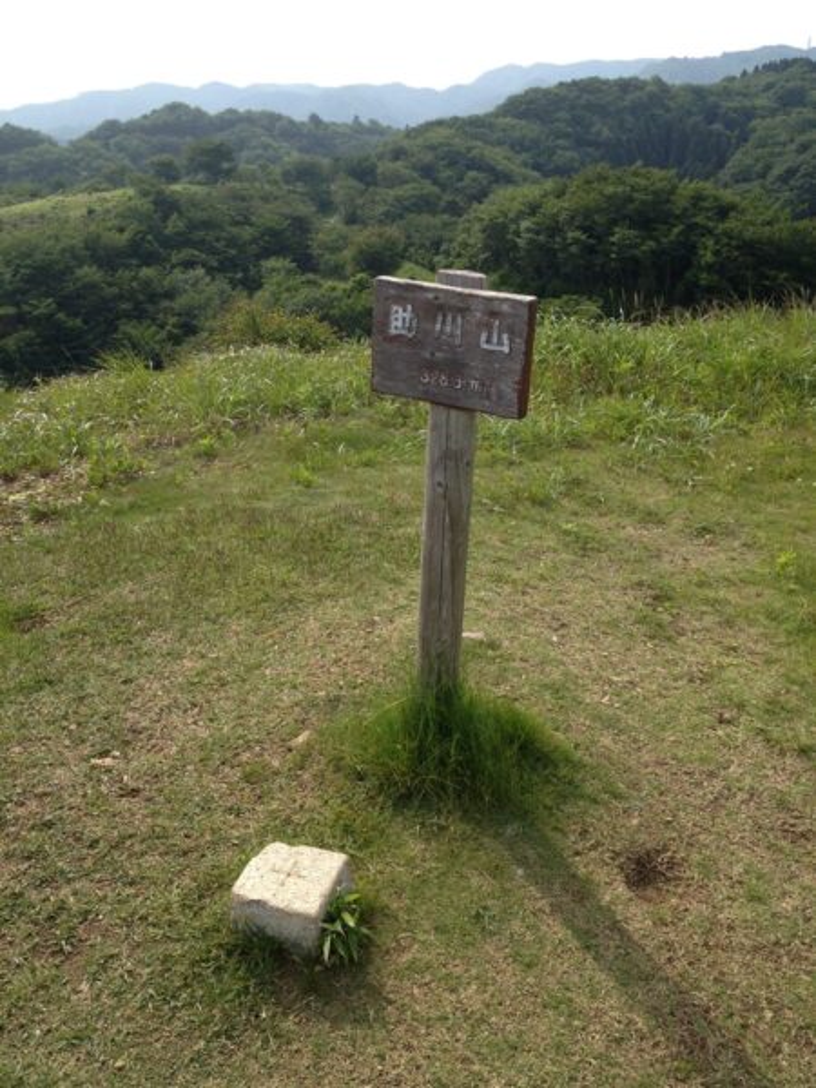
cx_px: 408
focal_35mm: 35
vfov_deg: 52.6
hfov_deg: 40.7
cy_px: 544
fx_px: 1100
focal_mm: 4.28
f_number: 2.4
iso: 64
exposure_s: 1/1004
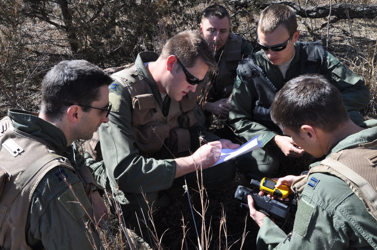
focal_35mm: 32
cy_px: 125
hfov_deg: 59.6
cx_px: 188
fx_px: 329
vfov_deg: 41.6
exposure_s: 1/180
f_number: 13
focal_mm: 21
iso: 400
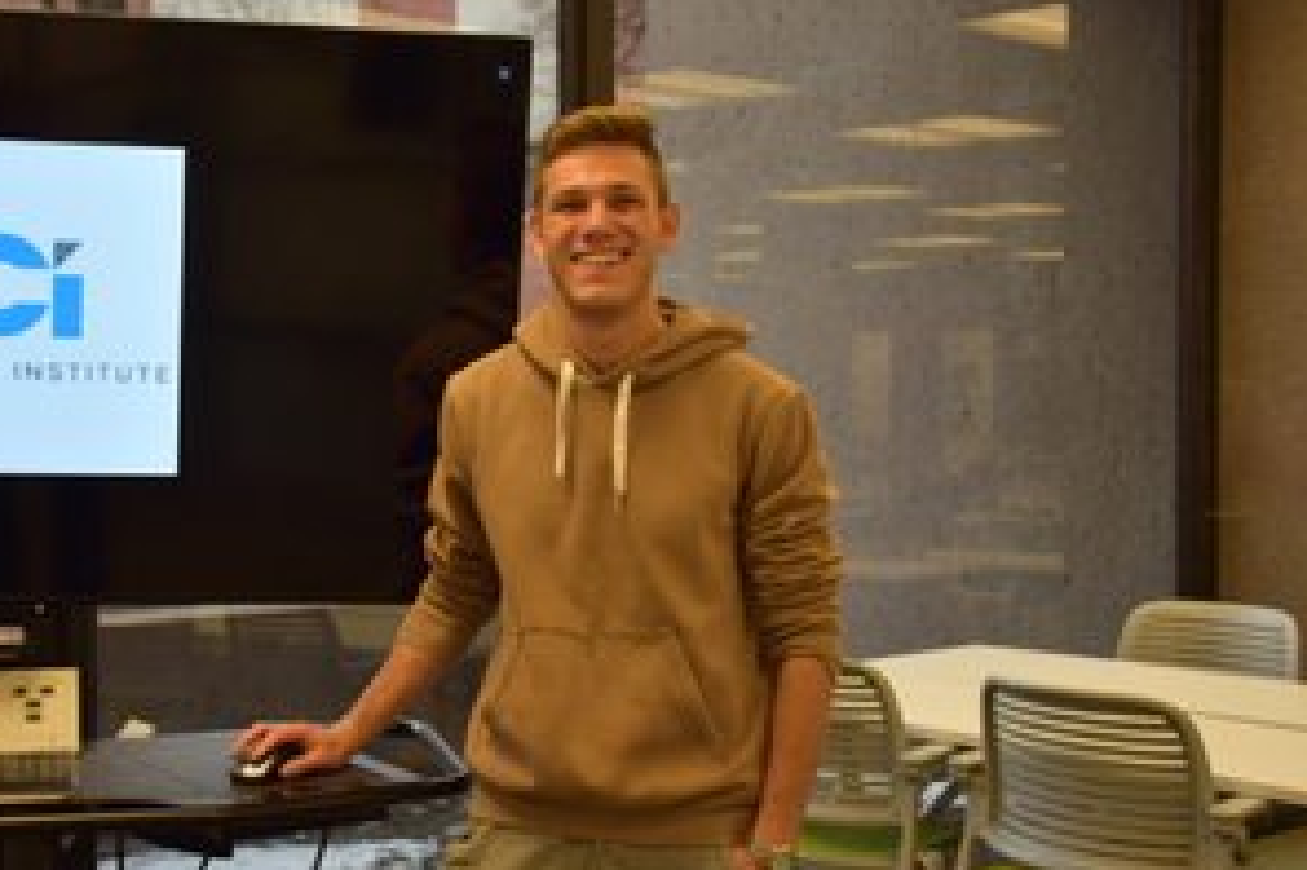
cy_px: 437
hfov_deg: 36.1
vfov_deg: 24.7
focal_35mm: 55
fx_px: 1984
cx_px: 428
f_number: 4
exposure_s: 1/80
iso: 400
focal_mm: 27
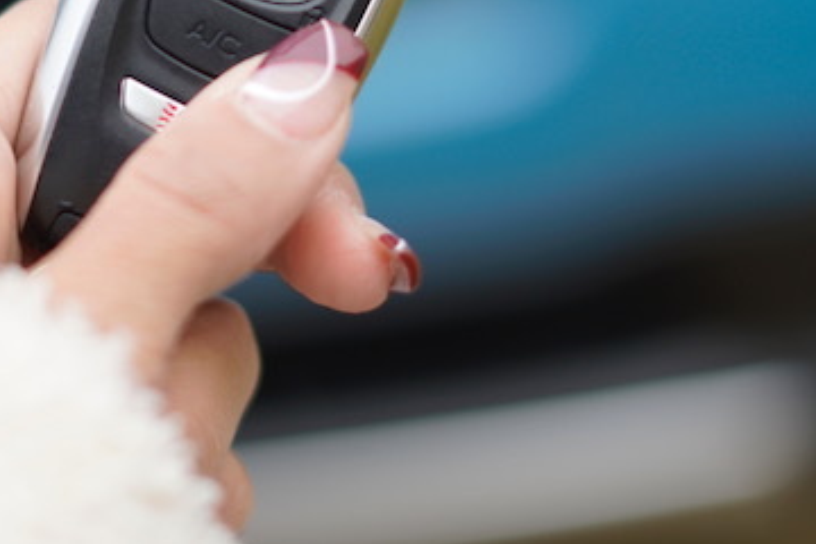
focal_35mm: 111
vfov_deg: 12.2
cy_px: 37
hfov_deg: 18.3
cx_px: 190
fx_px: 2516
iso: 125
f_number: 1.8
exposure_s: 1/160
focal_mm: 50
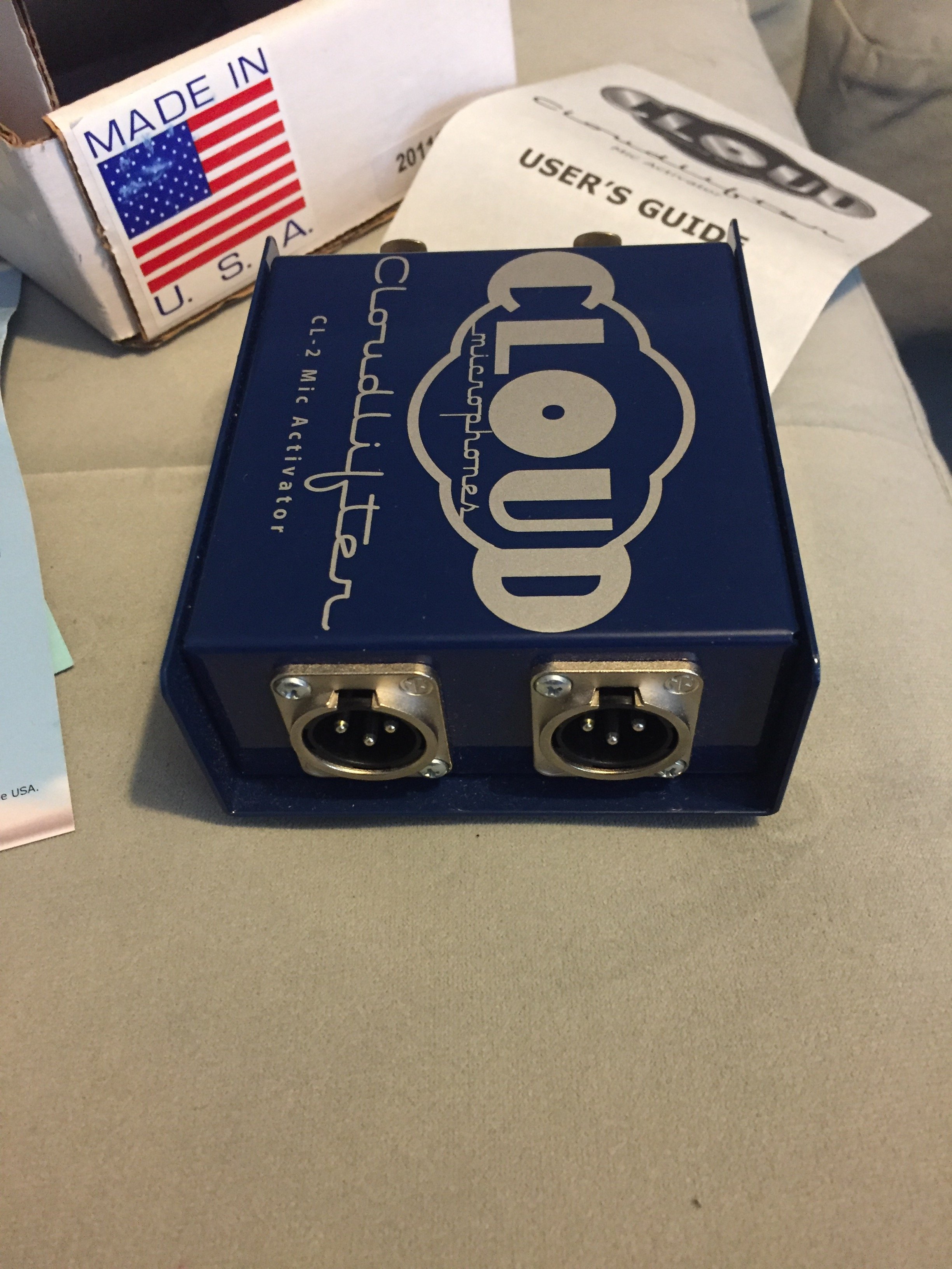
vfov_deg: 61.7
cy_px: 634
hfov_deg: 48.2
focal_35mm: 29
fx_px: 1063
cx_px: 476
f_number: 2.2
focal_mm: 4.15
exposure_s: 1/25
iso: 250
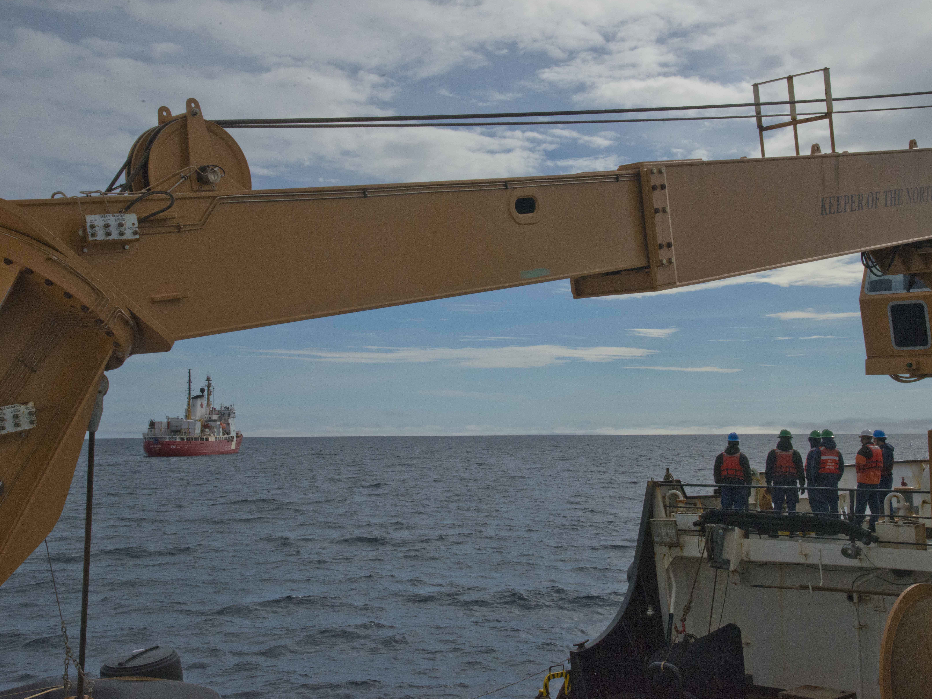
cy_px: 352
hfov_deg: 42.9
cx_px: 484
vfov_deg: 32.9
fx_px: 1185
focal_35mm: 44
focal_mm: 40
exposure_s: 1/2500
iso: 4000
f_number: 22
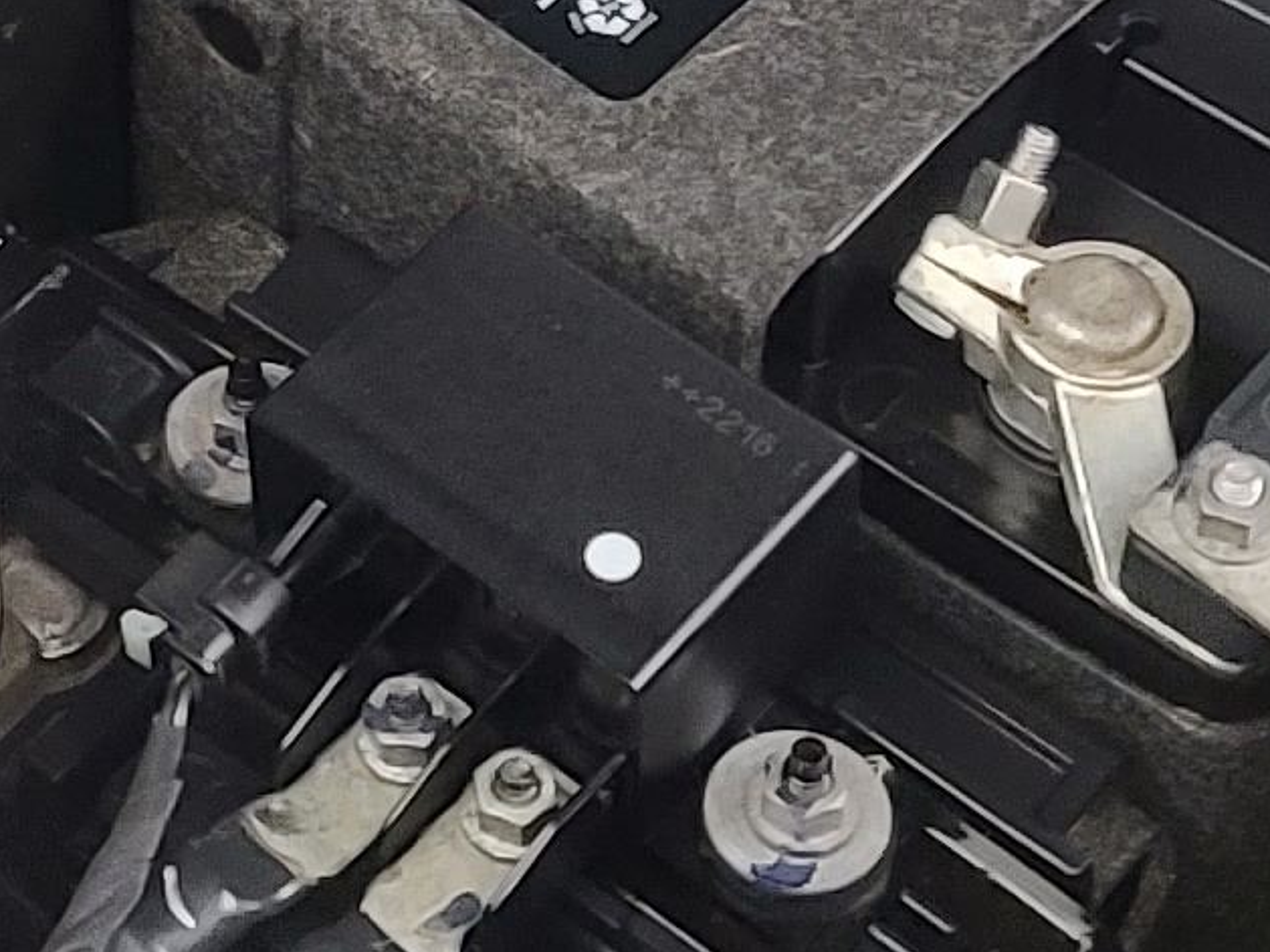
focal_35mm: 159
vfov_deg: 9.2
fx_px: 5835
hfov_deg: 12.0
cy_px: -177
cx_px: -454
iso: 640
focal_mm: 7
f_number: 1.8
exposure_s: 1/40
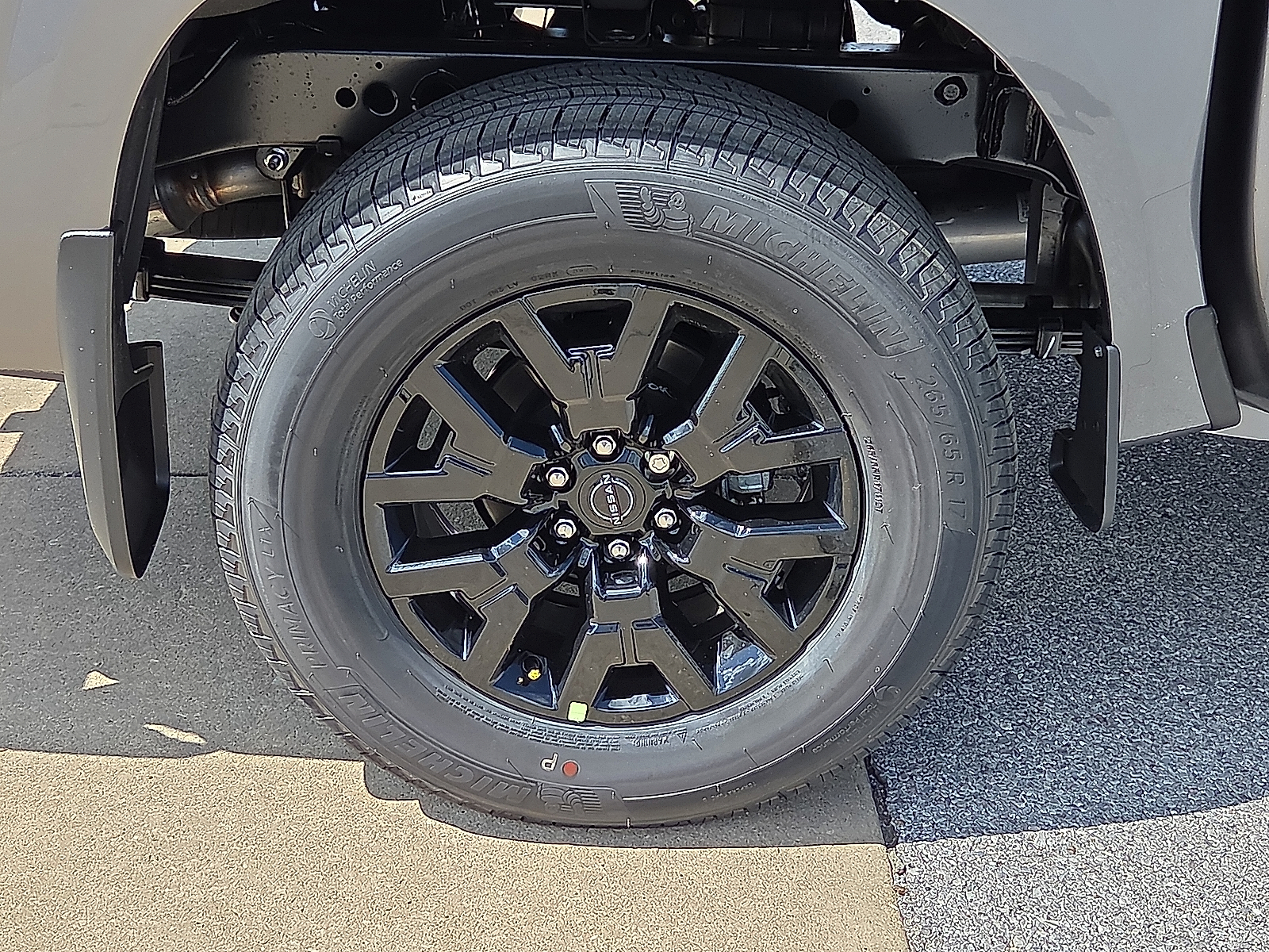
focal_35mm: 53
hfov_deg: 36.2
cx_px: 634
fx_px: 1943
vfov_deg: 27.5
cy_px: 476
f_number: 1.8
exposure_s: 1/909
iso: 25
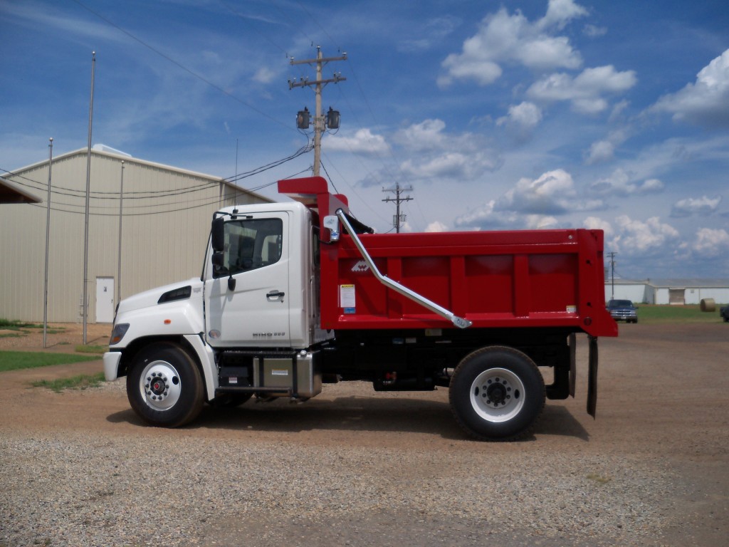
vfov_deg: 40.7
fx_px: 737
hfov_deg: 52.6
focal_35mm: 35
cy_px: 274
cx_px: 364
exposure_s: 1/500
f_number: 6.2
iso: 64
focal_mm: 6.2
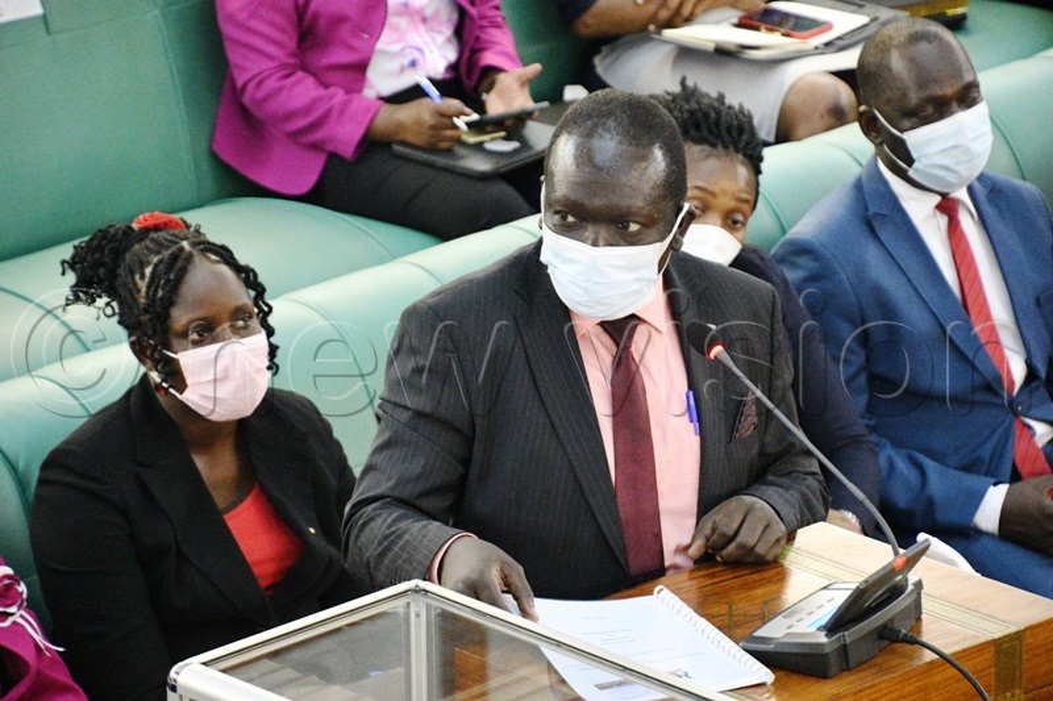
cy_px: 350
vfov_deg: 5.9
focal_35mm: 232
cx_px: 526
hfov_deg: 8.9
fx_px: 6784
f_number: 6.3
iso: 10000
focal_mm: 155
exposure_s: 1/60
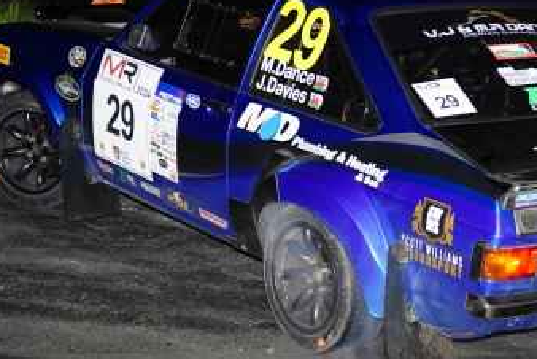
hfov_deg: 17.4
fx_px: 1747
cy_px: 51
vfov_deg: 11.7
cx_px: 342
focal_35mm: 117
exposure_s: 1/250
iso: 1000
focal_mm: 44
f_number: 2.8
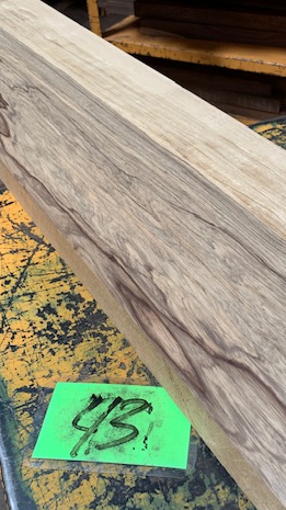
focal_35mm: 39
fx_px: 527
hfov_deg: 29.9
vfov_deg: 51.6
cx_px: 217
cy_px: 261
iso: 100
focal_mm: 4.25
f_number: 1.8
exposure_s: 1/98
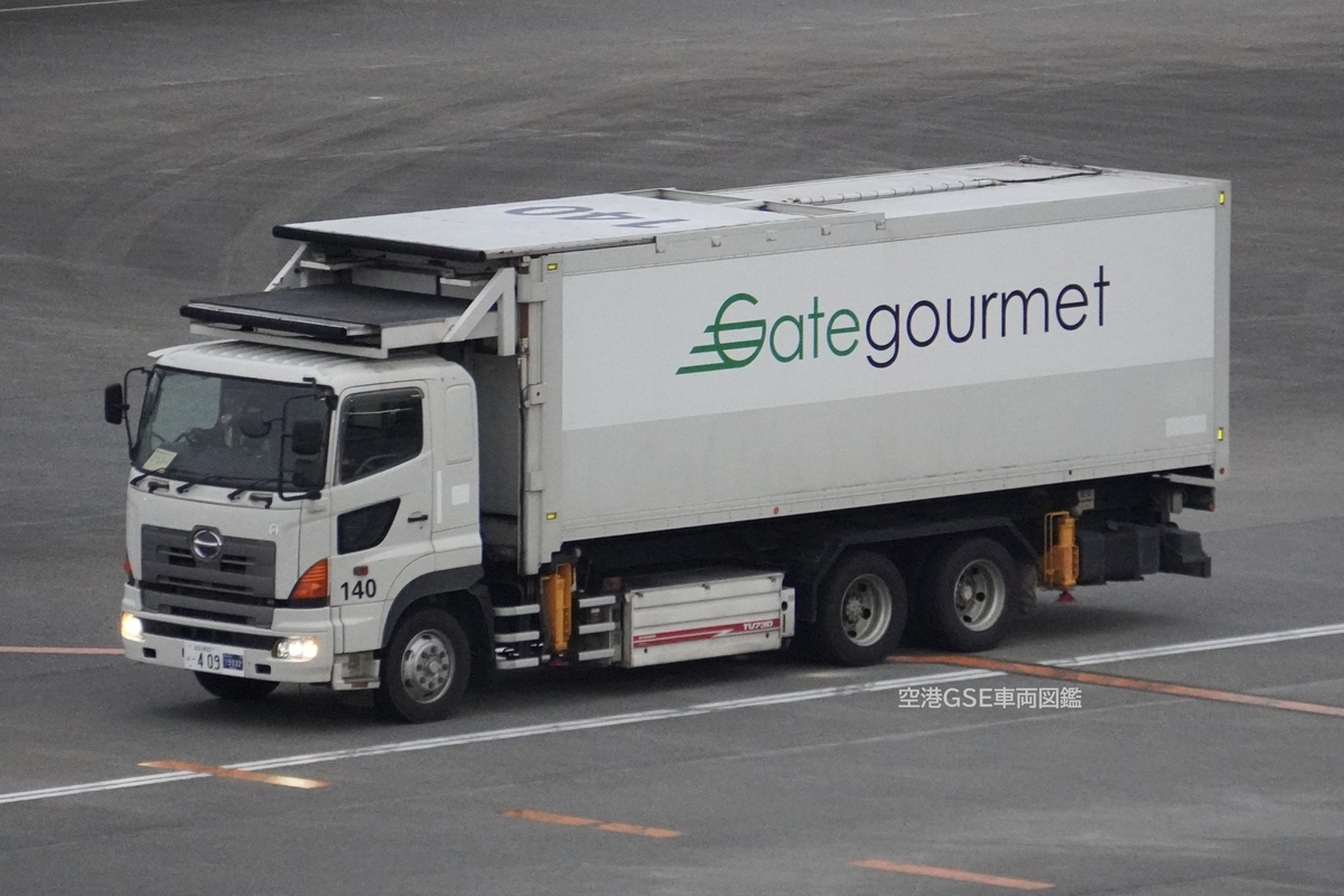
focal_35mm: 315
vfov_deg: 4.4
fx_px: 11759
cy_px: 448
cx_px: 672
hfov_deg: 6.5
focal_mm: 210
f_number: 6.3
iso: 6400
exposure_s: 1/250
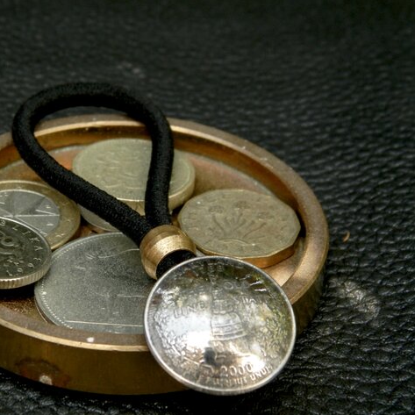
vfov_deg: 17.7
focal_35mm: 98
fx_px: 1329
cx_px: 140
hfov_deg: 17.7
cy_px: 209
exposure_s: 1/160
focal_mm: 14.6
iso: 125
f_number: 4.2
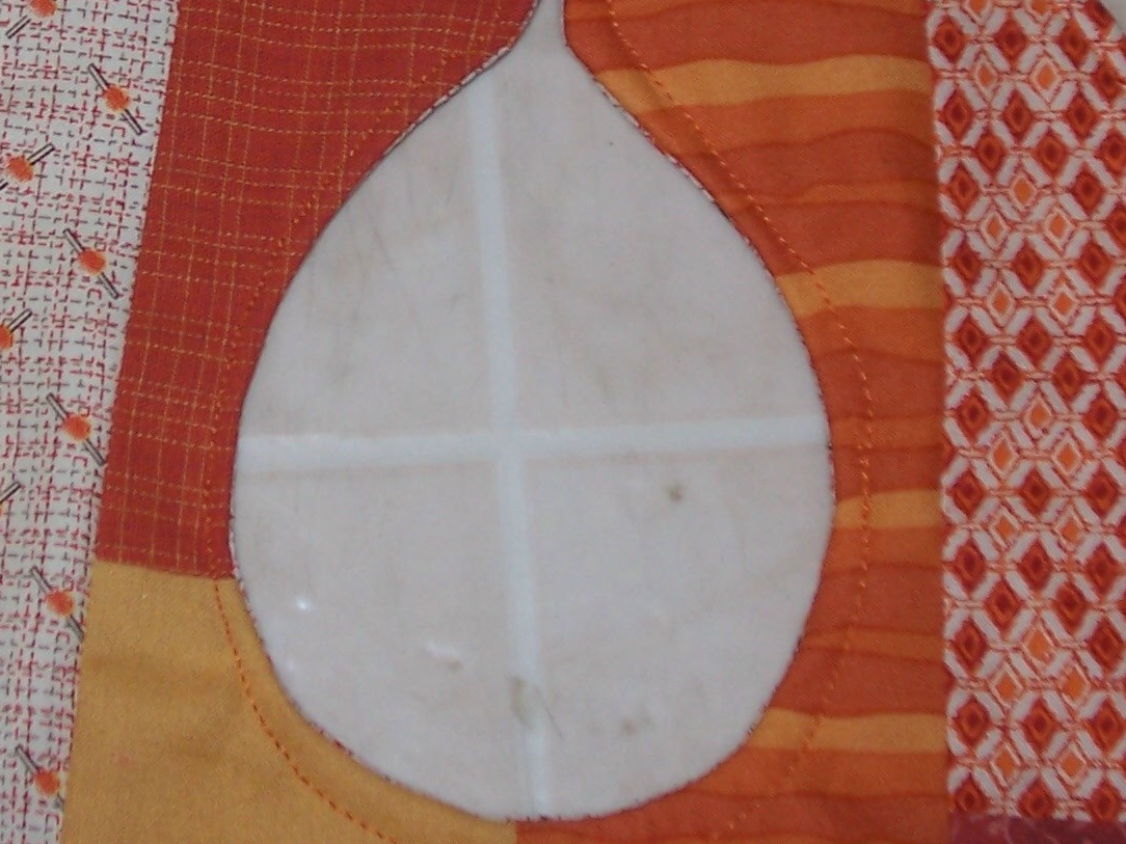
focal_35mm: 126
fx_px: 4099
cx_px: 312
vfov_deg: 11.6
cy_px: -70
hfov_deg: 15.6
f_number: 3.4
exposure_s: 1/60
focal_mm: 8.6
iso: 80
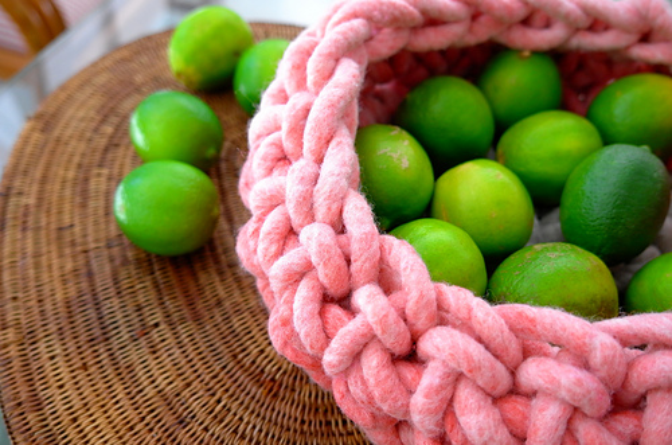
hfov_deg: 55.9
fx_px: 633
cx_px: 336
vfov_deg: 38.7
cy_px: 222
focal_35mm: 34
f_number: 4.3
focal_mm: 22.7
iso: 400
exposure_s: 1/30
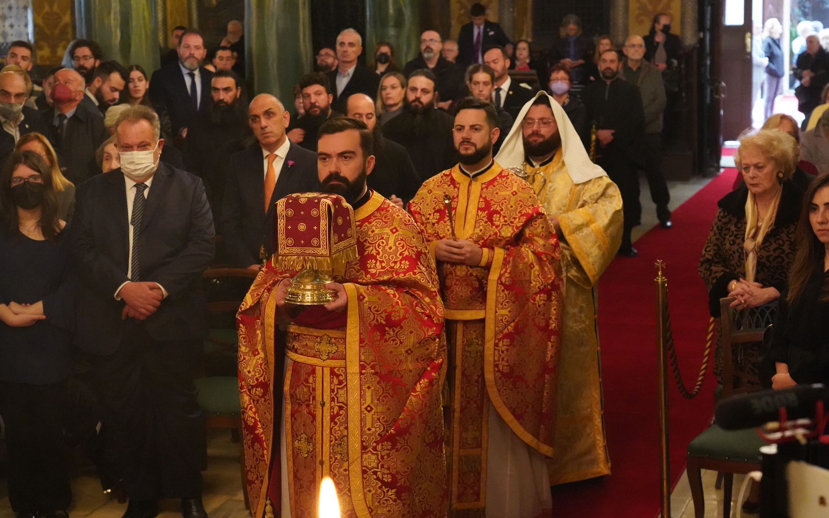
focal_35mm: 66
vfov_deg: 19.7
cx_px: 414
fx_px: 1491
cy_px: 242
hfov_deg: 31.1
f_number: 5.6
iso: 16000
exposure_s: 1/160
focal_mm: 64
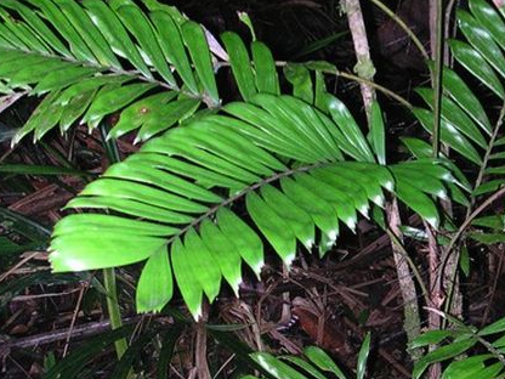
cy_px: 286
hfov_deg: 23.9
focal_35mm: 80
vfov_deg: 18.3
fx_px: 1167
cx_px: 435
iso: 231
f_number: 2.7
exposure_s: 1/60
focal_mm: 5.6
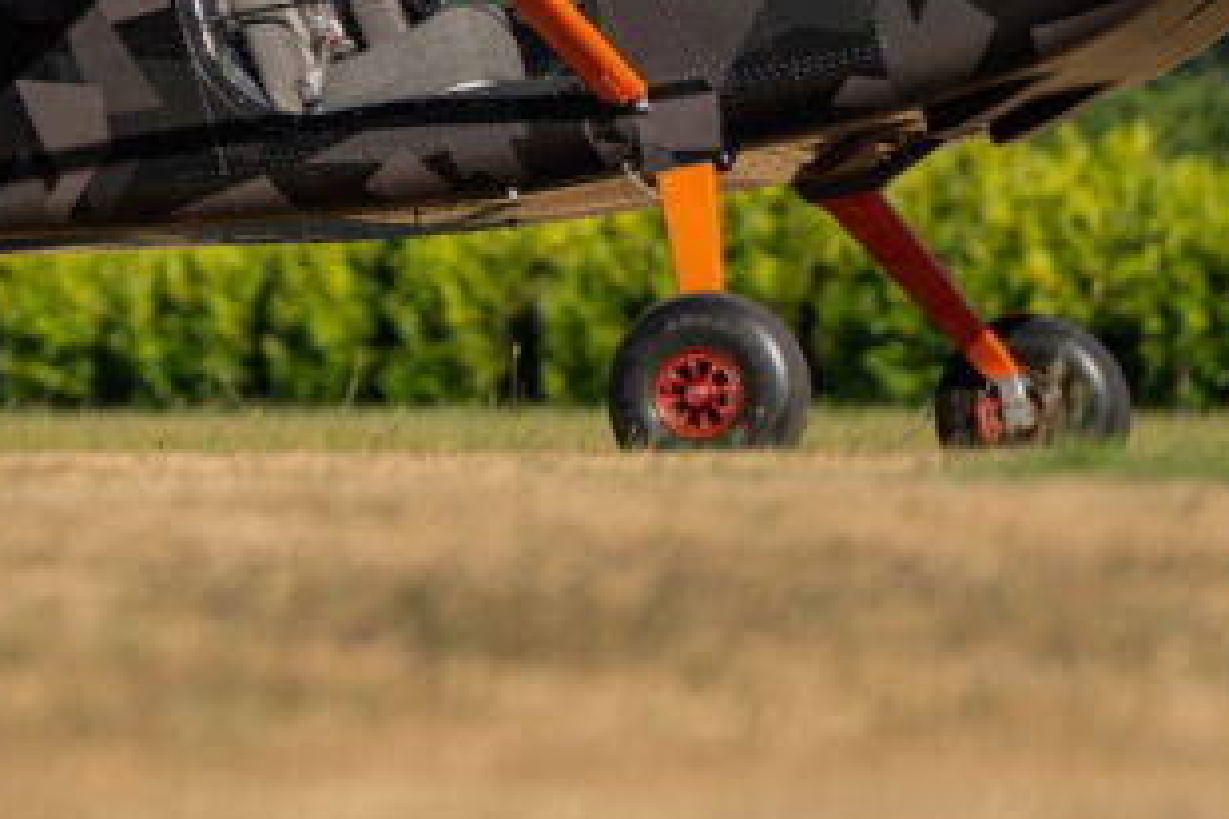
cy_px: -408
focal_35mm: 491
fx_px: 16761
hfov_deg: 4.2
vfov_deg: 2.8
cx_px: -115
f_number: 2.8
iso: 100
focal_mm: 148
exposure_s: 1/2500
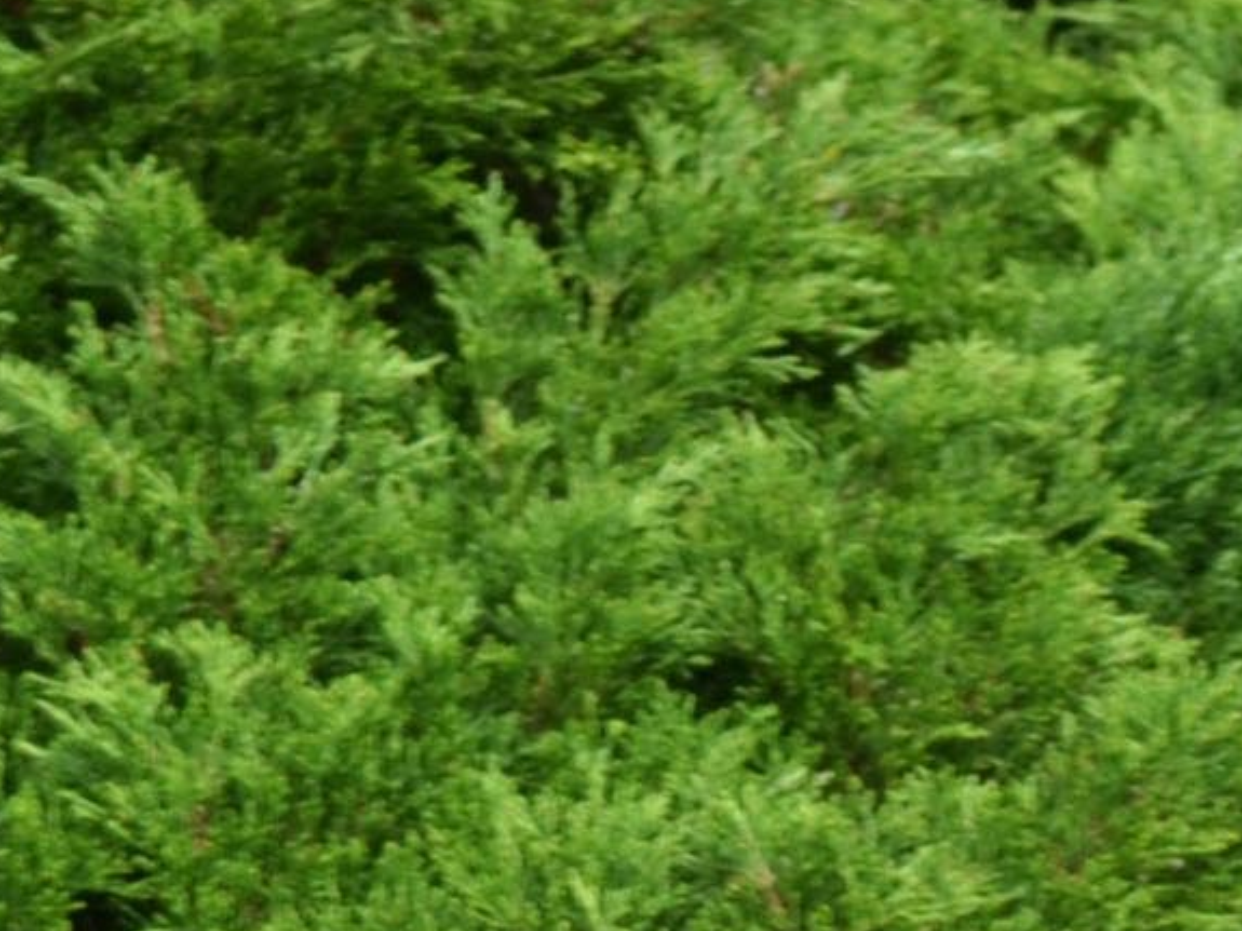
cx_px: -257
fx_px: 22809
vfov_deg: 2.3
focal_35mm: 636
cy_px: 1678
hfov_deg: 3.1
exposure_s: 1/125
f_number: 5.6
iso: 100
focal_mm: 55
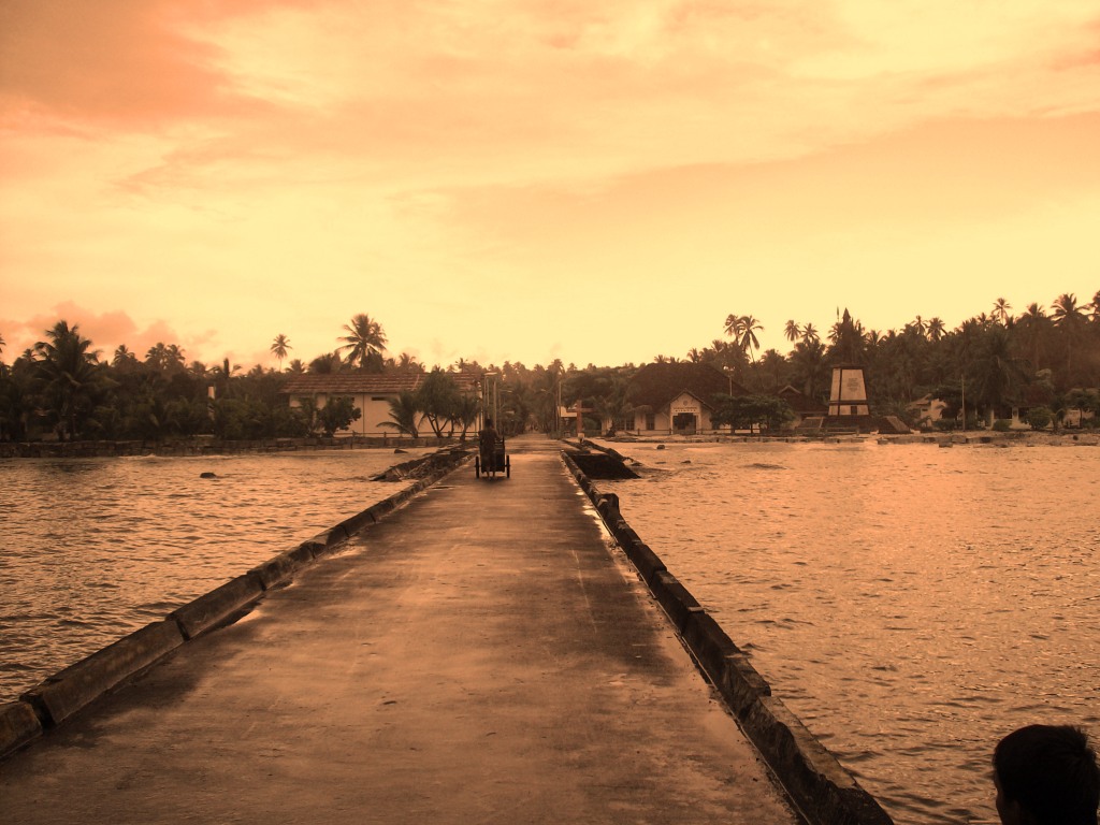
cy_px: 412
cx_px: 550
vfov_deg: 39.7
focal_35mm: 36
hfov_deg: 51.4
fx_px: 1144
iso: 80
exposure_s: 1/373
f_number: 2.7
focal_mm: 6
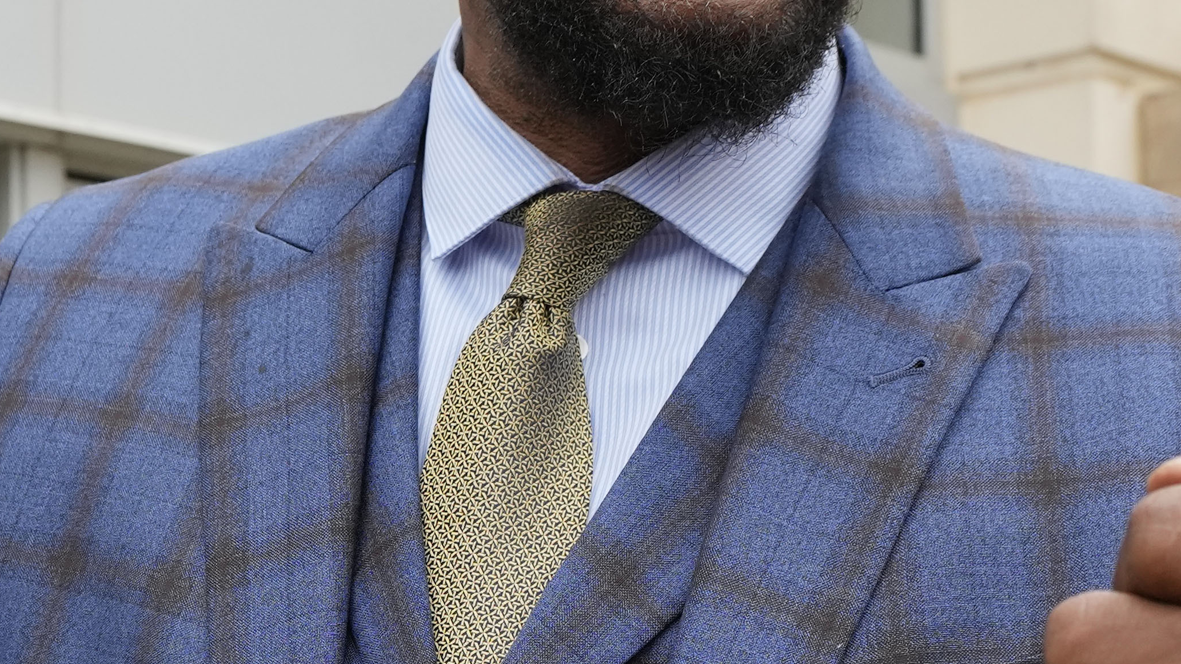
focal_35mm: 92
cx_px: 179
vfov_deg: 12.9
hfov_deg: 22.7
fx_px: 2881
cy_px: 722
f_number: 4.5
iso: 640
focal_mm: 21
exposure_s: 1/1250
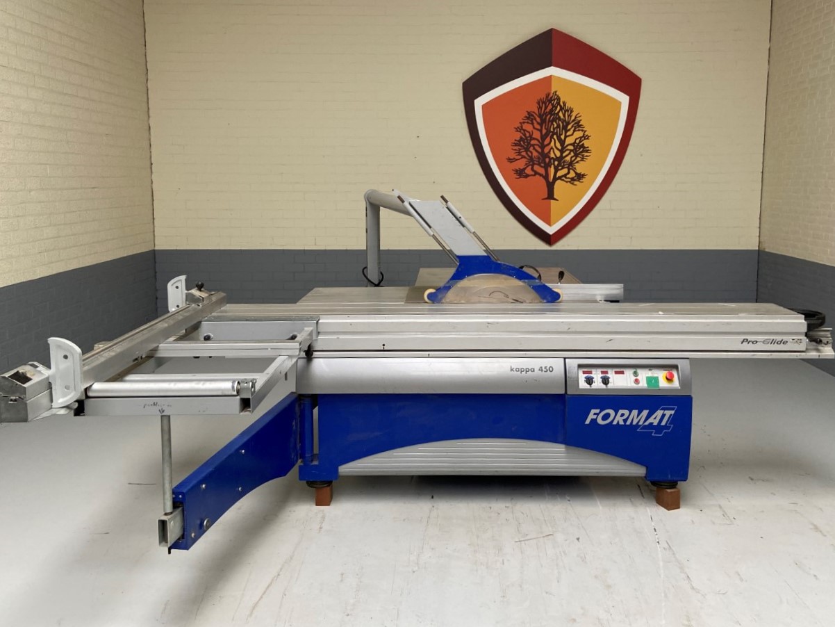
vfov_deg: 53.1
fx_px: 627
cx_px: 418
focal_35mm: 26
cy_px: 314
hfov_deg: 67.3
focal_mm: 4.25
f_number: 1.8
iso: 125
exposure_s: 1/121
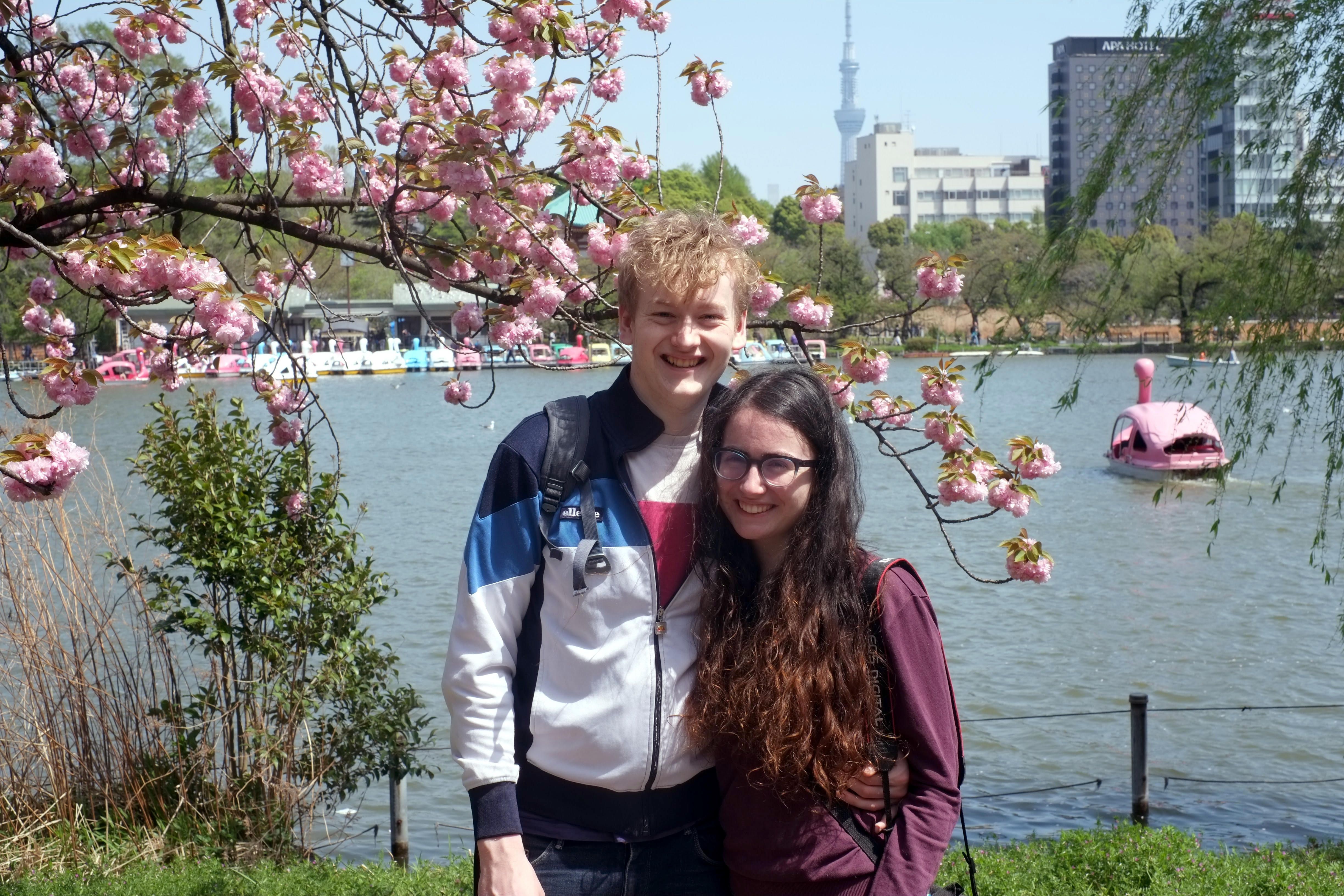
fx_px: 1979
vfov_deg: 25.5
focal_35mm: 53
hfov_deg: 37.5
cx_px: 672
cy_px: 448
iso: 200
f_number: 9
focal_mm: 35
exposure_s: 1/210
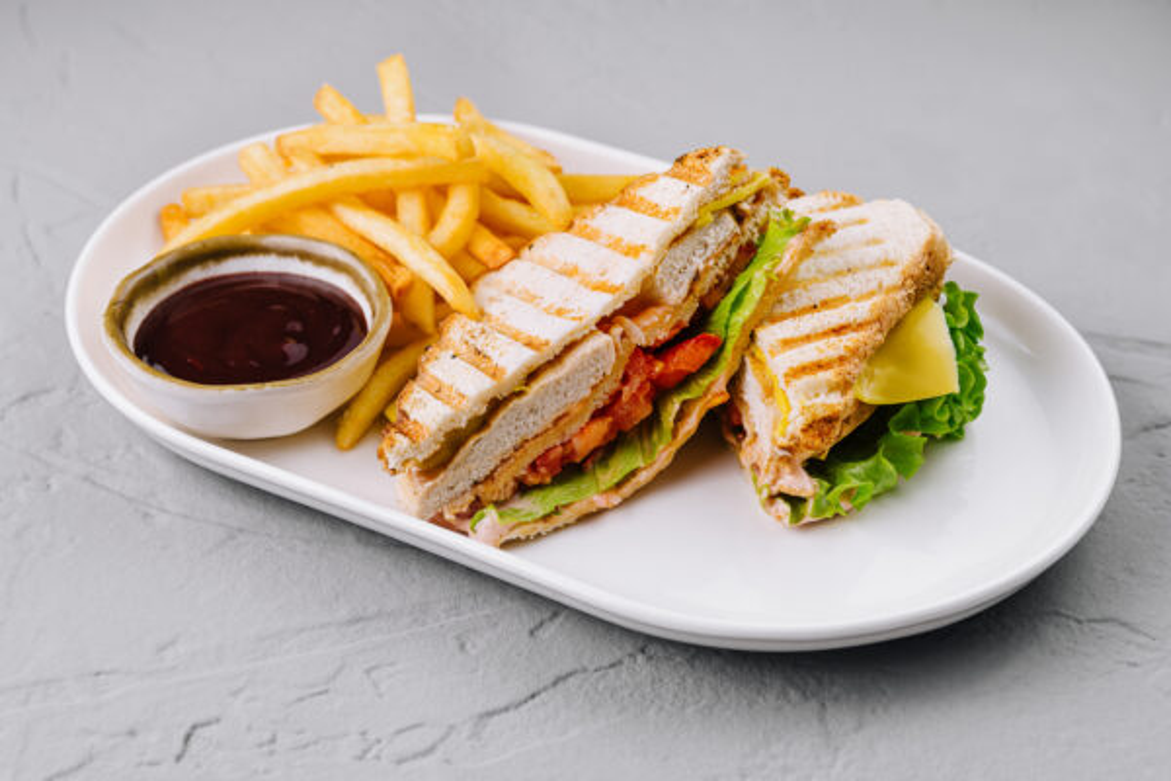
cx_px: 586
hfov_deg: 33.4
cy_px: 390
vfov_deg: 22.6
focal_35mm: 60
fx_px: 1952
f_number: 8
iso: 100
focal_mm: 60
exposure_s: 1/160
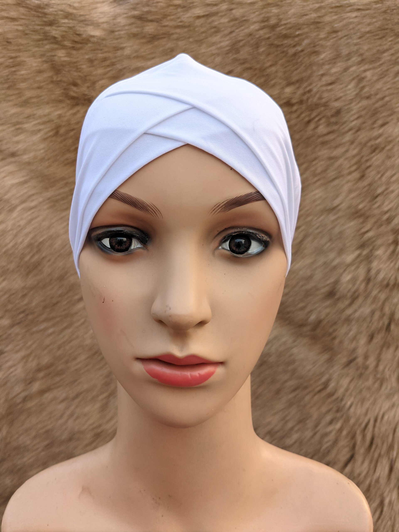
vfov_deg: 65.3
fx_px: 415
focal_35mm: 27
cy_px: 266
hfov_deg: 51.4
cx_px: 200
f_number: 1.73
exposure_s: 1/223
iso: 56
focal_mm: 4.38
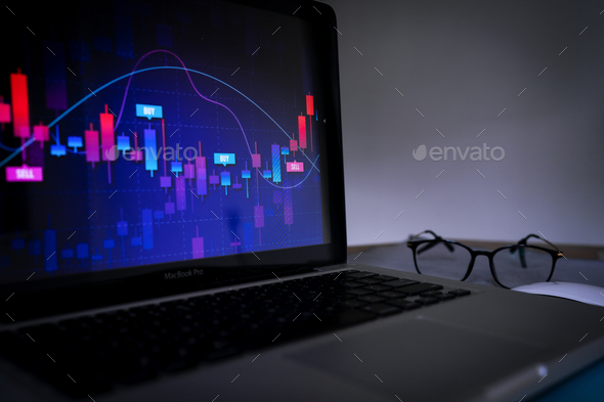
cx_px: 302
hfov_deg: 54.4
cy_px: 201
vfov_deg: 37.8
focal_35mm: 35
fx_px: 587
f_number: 4
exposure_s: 1/60
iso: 500
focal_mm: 35
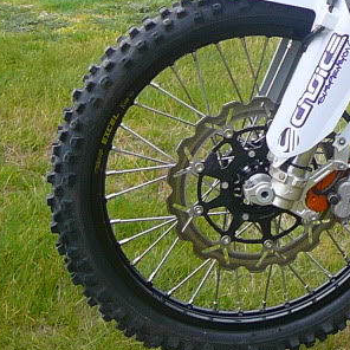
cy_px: -72
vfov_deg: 15.7
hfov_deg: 14.9
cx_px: 550
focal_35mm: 107
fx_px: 1224
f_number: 2.8
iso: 80
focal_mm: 5.2
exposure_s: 1/200
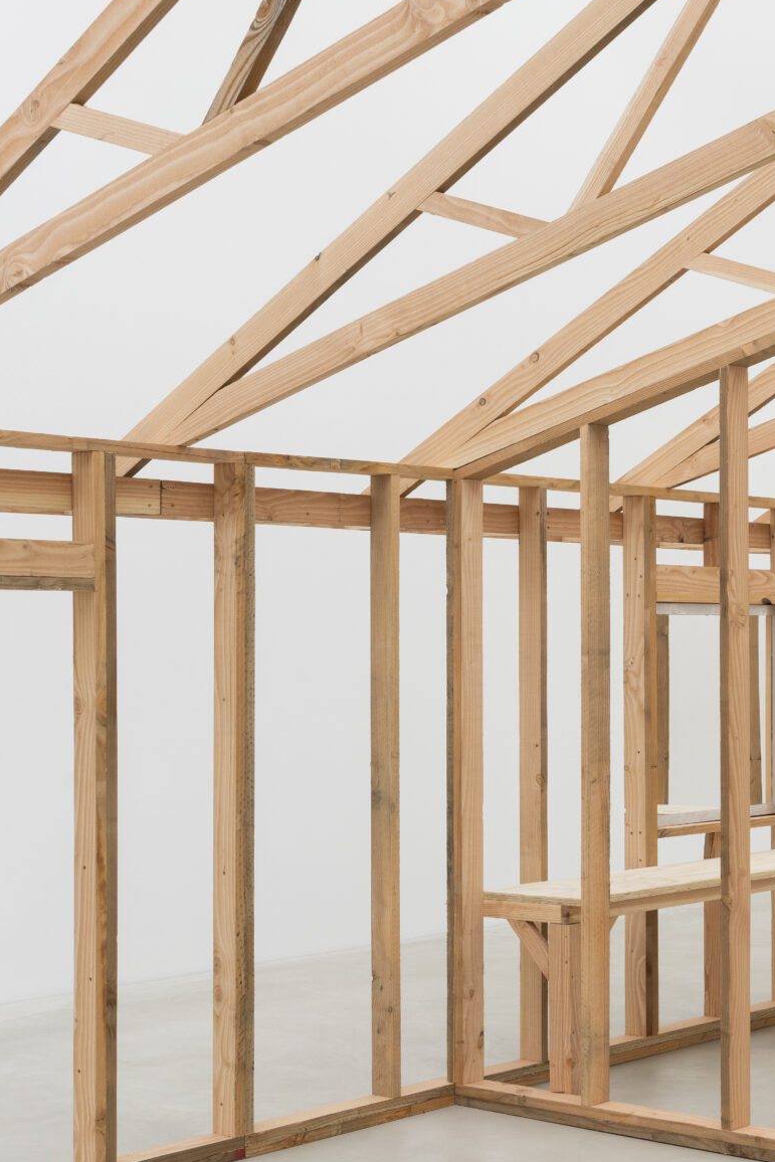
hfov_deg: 21.0
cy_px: 676
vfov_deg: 32.3
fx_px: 2001
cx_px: 818
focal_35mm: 62
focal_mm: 35
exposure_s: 1/5
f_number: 11
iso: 200
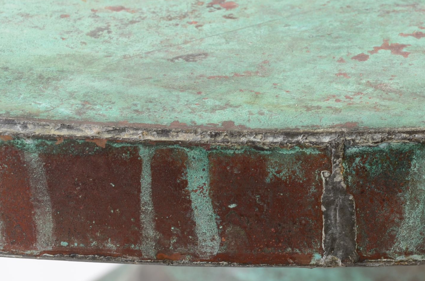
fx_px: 3203
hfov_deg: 7.6
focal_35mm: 272
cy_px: 81
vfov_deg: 5.0
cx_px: 264
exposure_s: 1/125
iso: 200
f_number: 11
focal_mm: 105
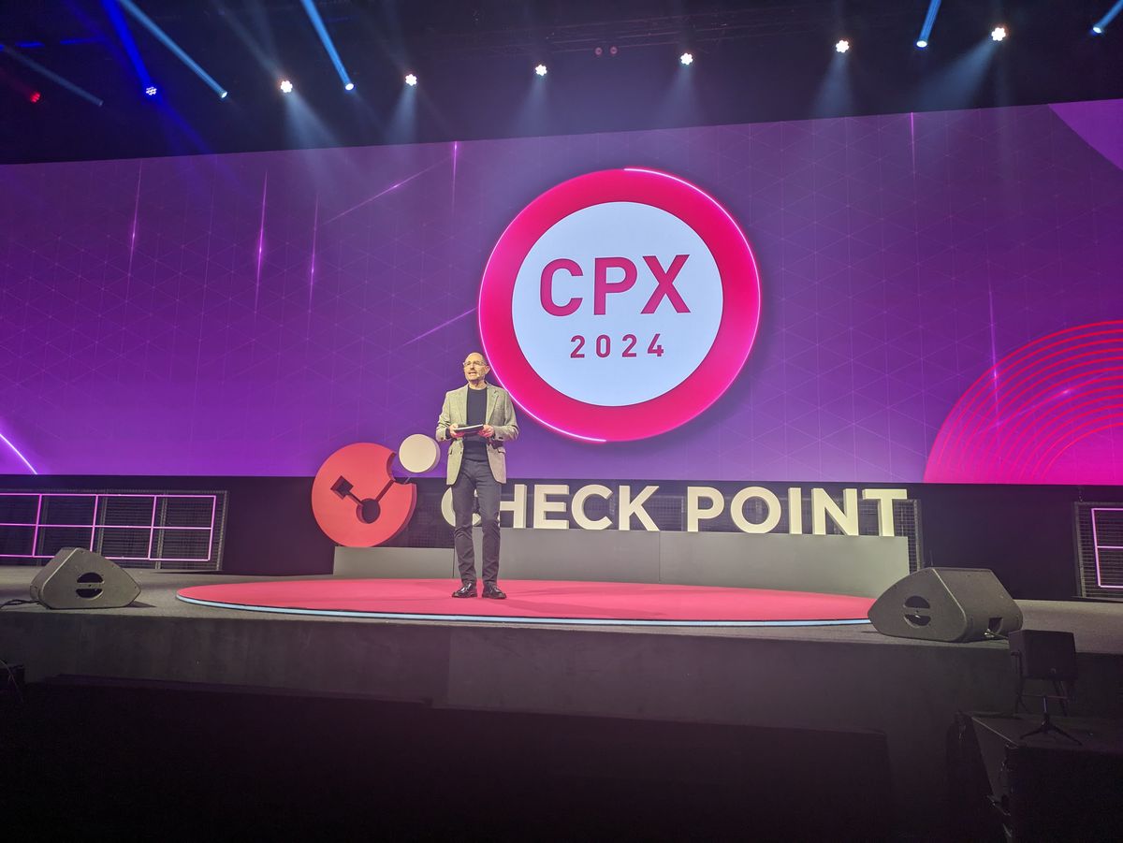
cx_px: 562
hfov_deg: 69.4
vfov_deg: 54.9
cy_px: 422
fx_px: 811
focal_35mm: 25
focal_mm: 5.43
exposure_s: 1/50
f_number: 1.89
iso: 93
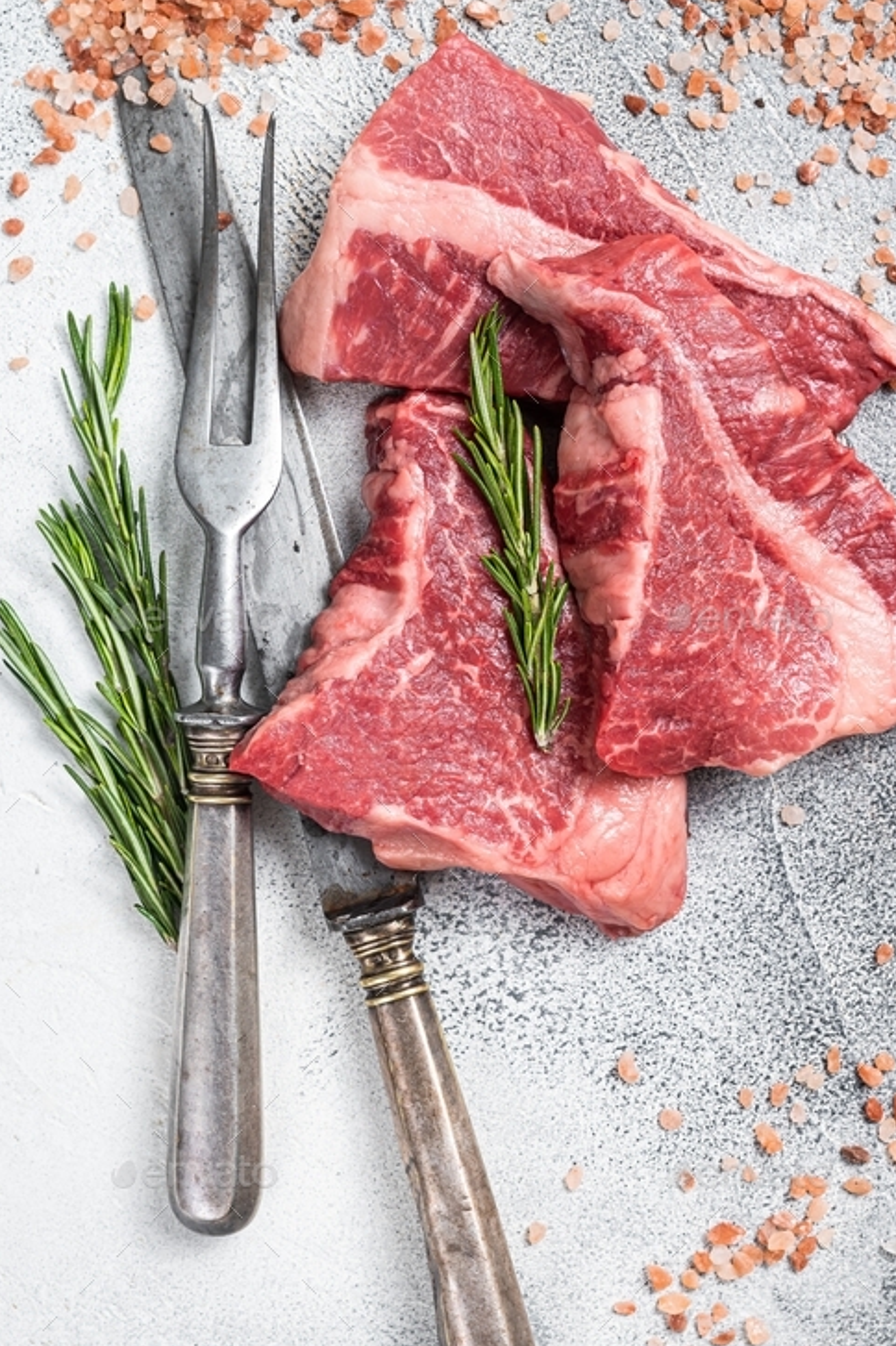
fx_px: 2279
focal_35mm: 61
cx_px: 467
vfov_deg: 32.9
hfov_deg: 22.2
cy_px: 606
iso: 200
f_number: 10
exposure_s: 1/125
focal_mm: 50
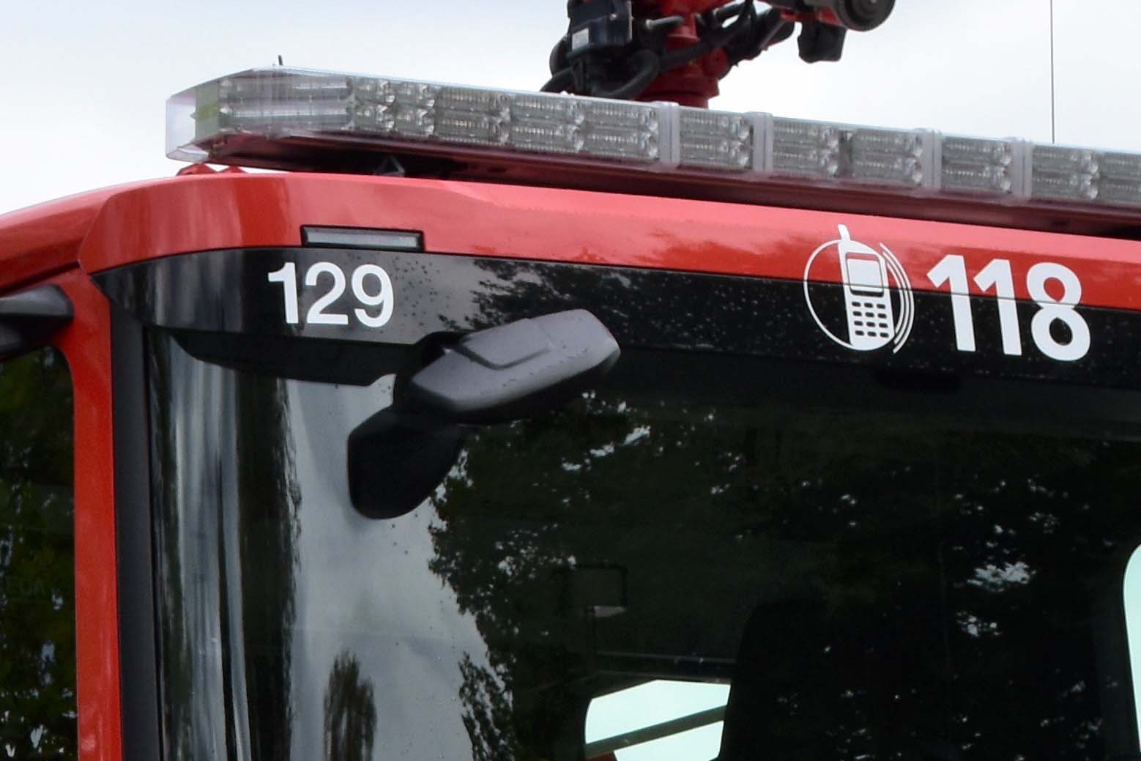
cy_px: 1178
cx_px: -182
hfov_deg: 7.9
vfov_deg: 5.2
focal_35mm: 260
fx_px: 8238
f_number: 9.5
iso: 400
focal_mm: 45
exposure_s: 1/250
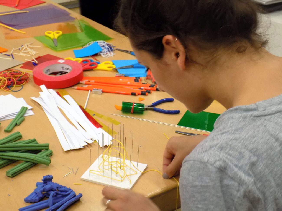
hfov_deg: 29.8
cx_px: 141
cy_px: 106
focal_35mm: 65
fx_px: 530
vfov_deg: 22.6
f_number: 4.1
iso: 320
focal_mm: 11.5
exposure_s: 1/30
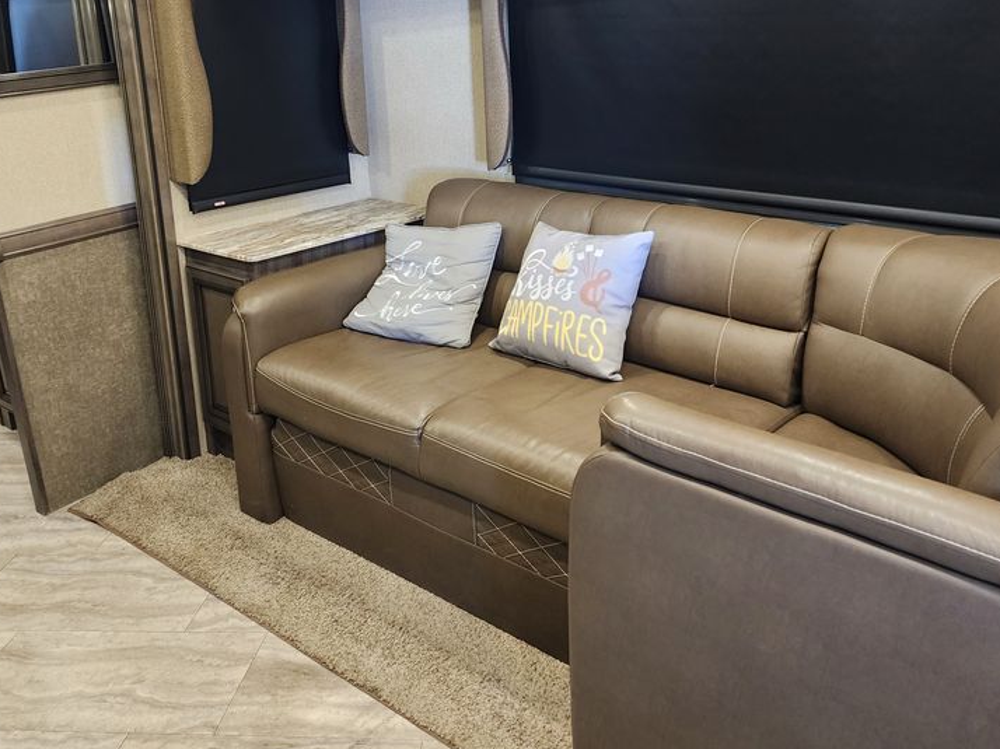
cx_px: 539
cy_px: 245
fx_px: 953
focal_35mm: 33
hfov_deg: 55.3
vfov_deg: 42.3
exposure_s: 1/40
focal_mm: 6.4
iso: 640
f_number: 1.8
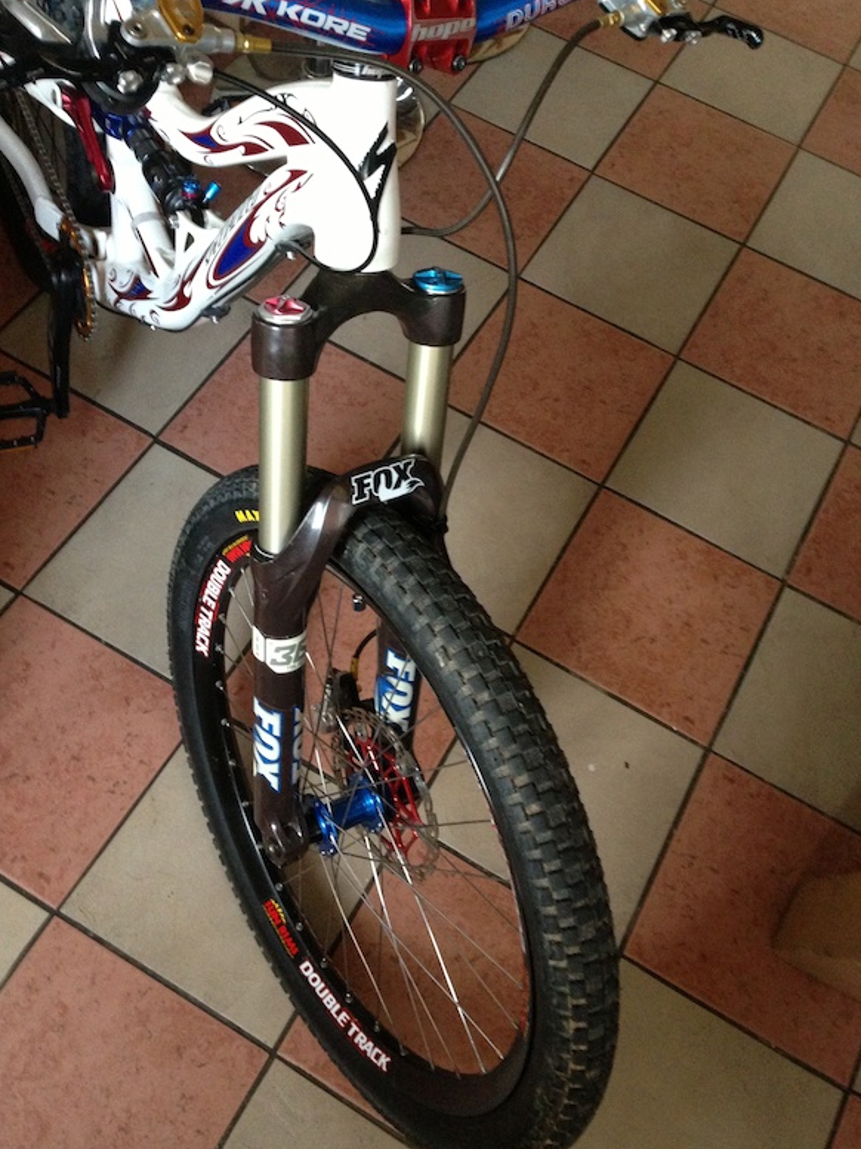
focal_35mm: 34
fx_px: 1128
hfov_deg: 41.8
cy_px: 561
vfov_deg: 54.0
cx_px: 420
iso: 400
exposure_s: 1/17
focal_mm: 4.13
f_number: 2.4
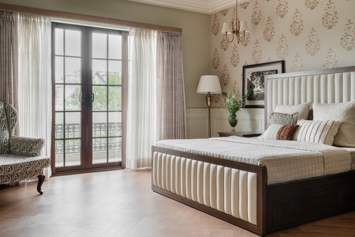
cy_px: 118
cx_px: 178
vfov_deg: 37.8
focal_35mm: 35
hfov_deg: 54.4
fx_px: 345
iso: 200
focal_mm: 35
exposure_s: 1.3
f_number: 11
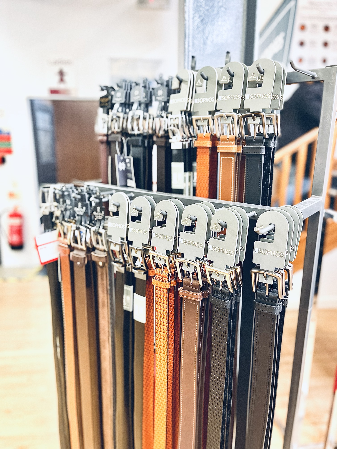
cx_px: 168
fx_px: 337
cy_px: 224
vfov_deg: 67.3
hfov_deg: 53.1
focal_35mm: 26
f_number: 1.6
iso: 400
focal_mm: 5.1
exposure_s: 1/50
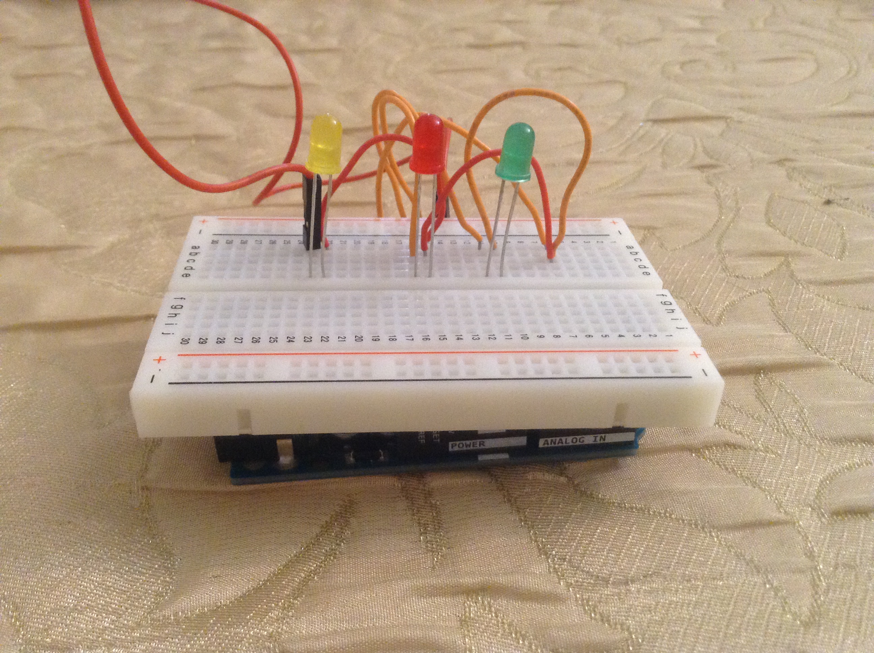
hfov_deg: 55.4
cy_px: 326
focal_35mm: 33
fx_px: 832
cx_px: 437
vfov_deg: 42.8
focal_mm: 3.3
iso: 250
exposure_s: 1/15
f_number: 2.4
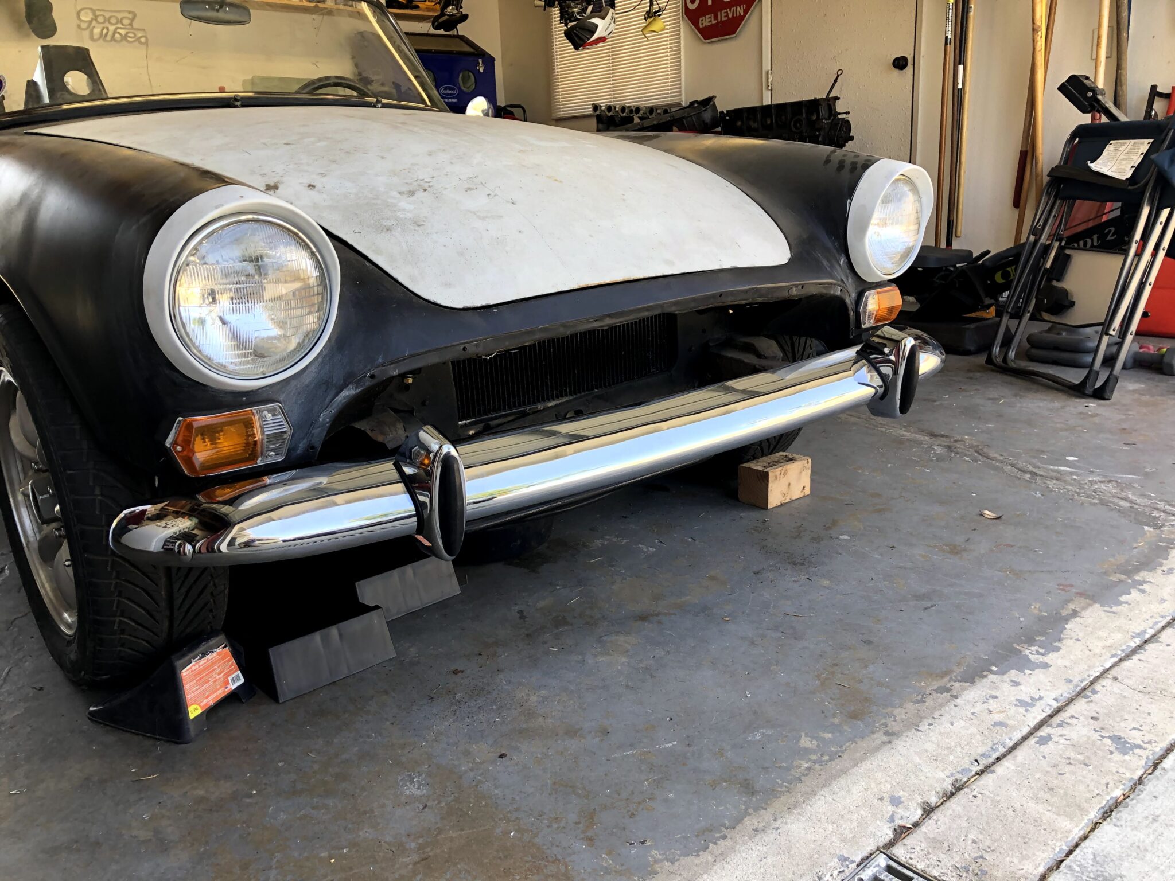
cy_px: 440
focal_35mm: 28
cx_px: 588
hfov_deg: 63.4
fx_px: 950
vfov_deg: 49.7
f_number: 1.8
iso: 32
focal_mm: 3.99
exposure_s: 1/120
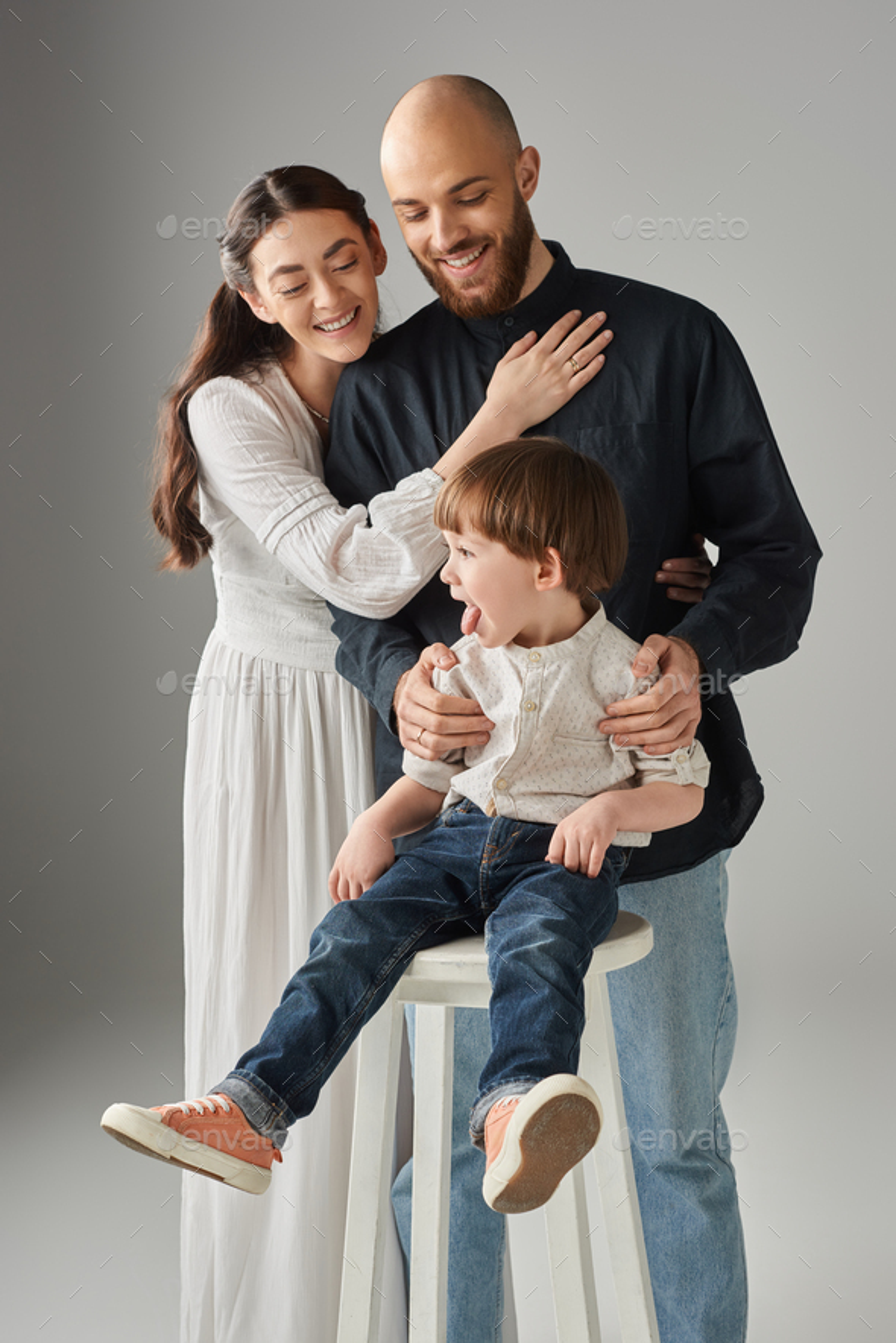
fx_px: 1865
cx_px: 448
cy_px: 672
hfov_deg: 27.0
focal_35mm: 50
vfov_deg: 39.6
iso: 100
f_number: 8
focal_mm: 50
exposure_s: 1/200
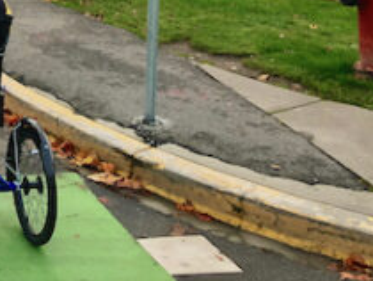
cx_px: -83
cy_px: -55
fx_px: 863
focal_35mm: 80
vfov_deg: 17.6
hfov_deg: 22.4
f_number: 1.8
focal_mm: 3.99
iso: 20
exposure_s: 1/428
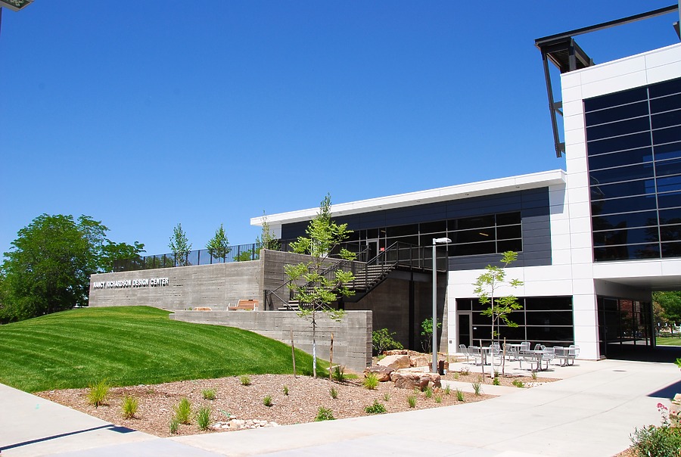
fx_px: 569
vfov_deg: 43.8
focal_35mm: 30
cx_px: 340
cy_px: 228
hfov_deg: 61.8
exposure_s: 1/250
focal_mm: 20
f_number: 10
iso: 160
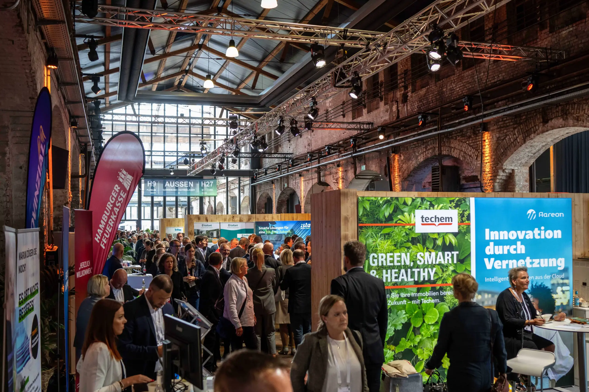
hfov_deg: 54.4
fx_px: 573
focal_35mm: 35
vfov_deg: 37.9
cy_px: 196
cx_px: 294
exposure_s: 1/160
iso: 1600
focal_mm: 35
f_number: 2.8
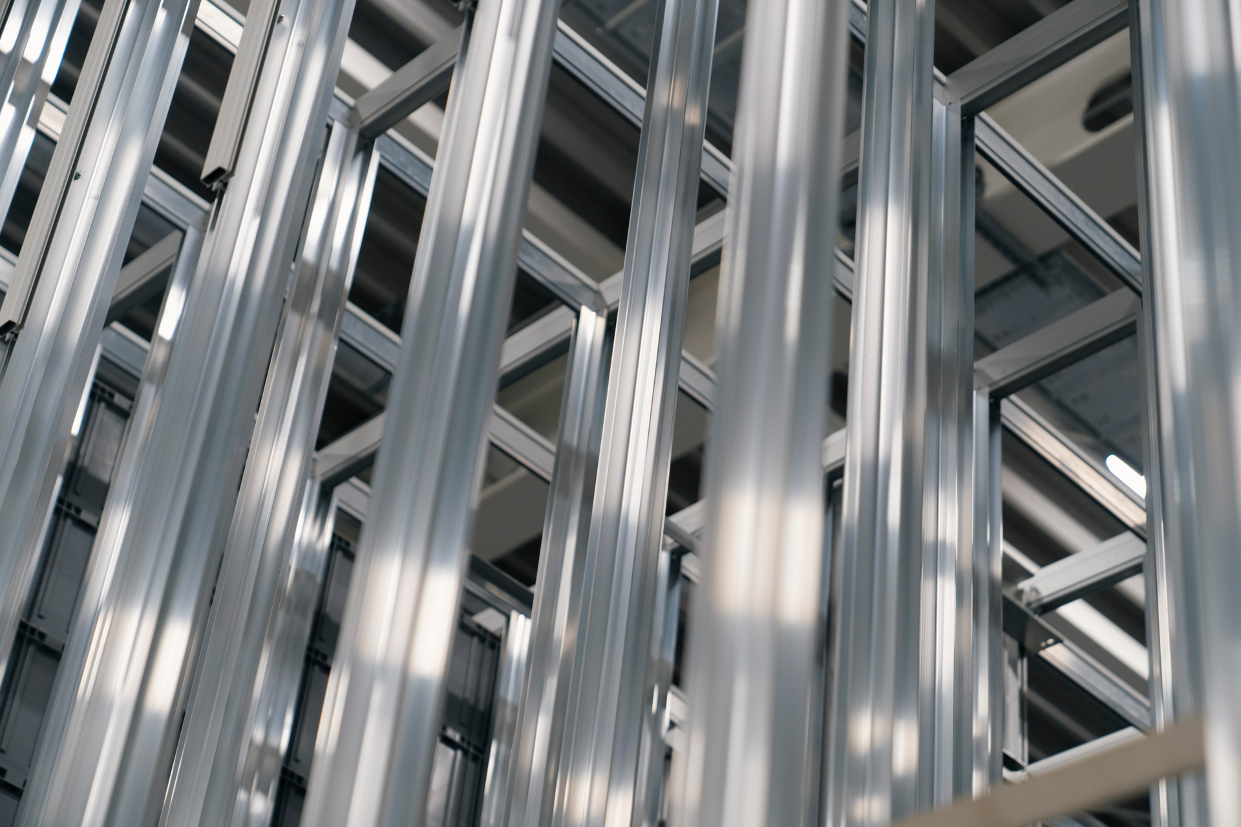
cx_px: 620
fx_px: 2413
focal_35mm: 70
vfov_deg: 19.5
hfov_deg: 28.8
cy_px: 414
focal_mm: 70
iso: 800
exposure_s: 1/125
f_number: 2.8
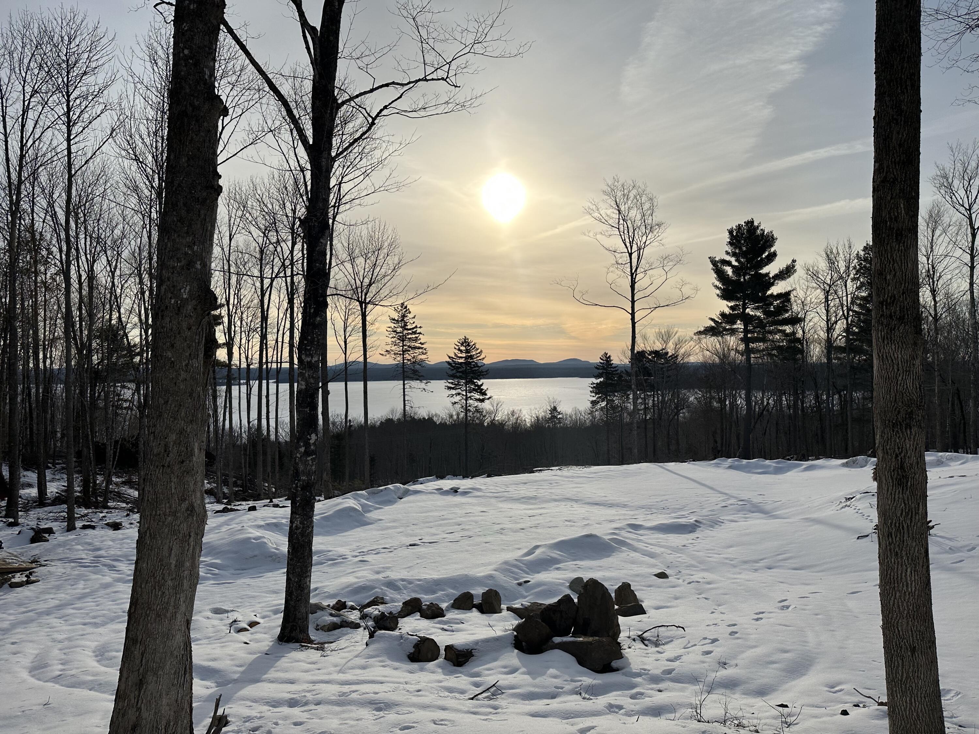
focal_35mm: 24
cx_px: 490
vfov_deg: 56.8
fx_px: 679
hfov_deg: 71.6
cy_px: 367
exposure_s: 1/12048
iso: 80
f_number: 1.78
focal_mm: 6.86
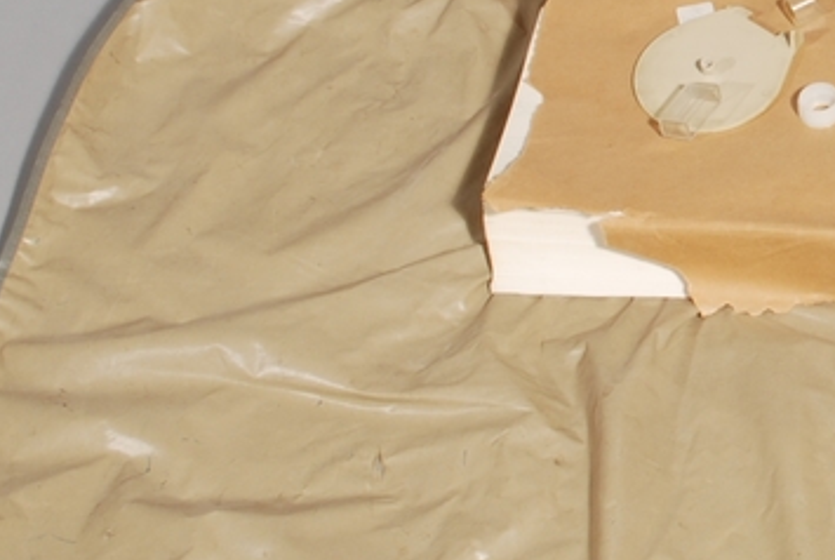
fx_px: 3067
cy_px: -40
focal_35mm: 132
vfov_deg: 10.3
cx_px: 1110
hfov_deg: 14.8
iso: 100
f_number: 16
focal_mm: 26
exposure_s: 1.8
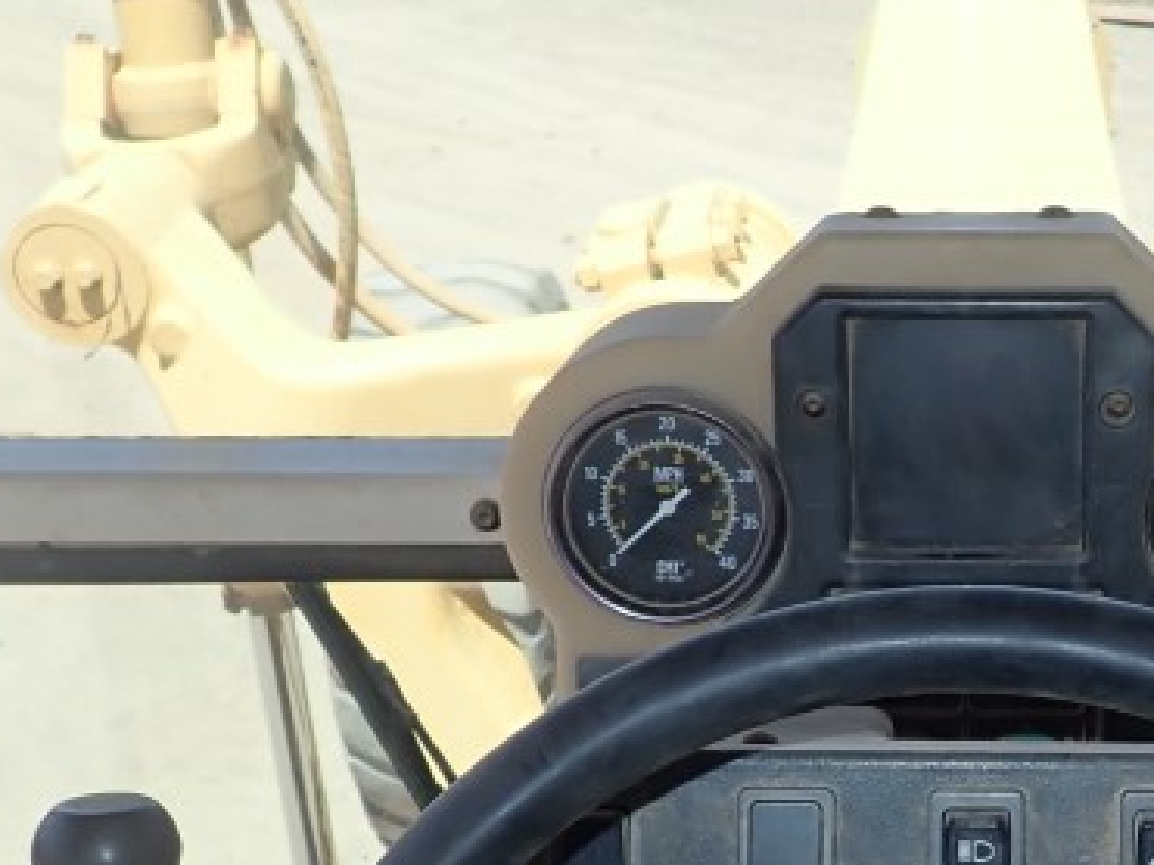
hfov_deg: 27.3
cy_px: 663
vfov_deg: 21.1
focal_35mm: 69
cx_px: 1005
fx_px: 2300
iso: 100
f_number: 2.8
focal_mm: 4.5
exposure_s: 1/640
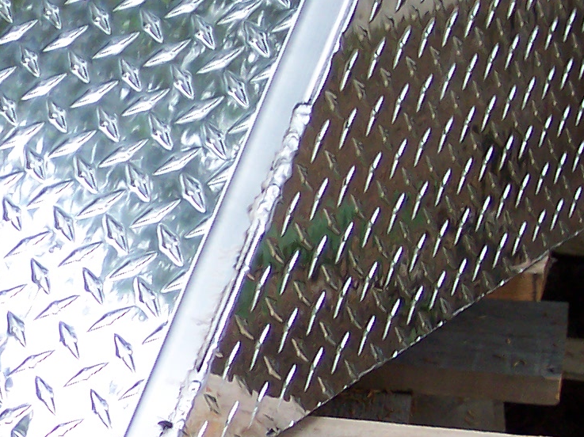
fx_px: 2243
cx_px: -59
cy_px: 280
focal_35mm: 133
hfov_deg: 14.5
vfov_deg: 11.1
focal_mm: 8
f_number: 2.8
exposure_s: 1/180
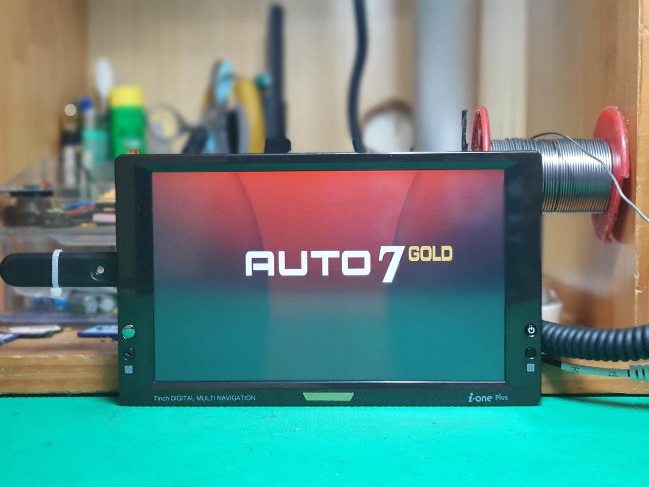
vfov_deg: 28.0
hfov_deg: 36.8
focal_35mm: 52
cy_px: 244
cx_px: 324
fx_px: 975
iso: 400
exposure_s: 1/60.2
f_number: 2.4
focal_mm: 6
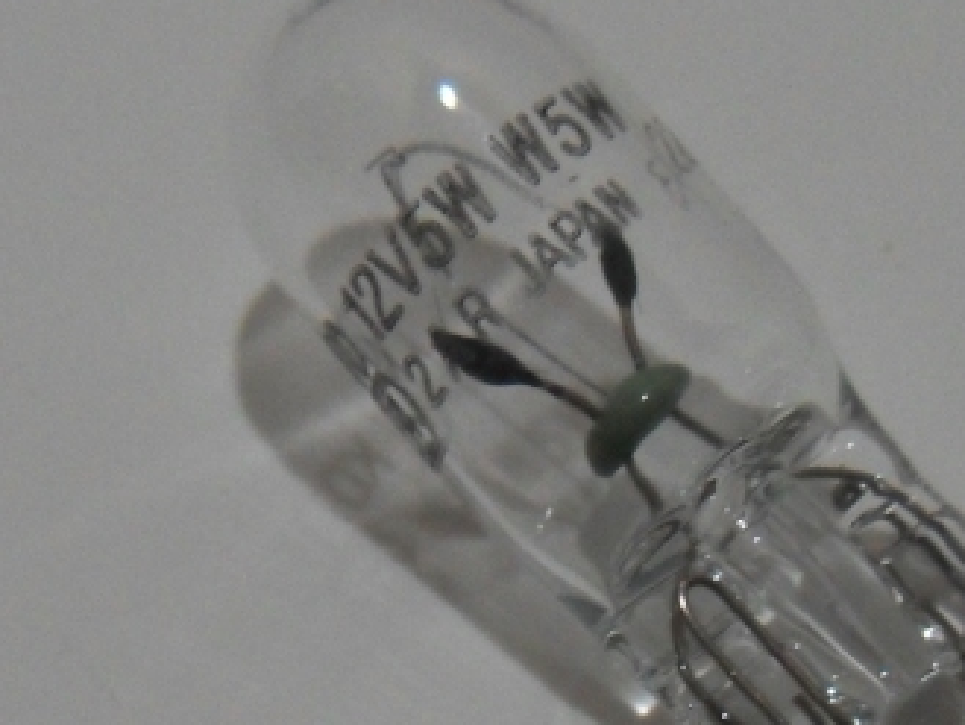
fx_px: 3040
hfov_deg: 18.0
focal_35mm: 109
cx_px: 569
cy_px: 561
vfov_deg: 13.5
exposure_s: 1/15
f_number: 3.5
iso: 400
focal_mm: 6.3
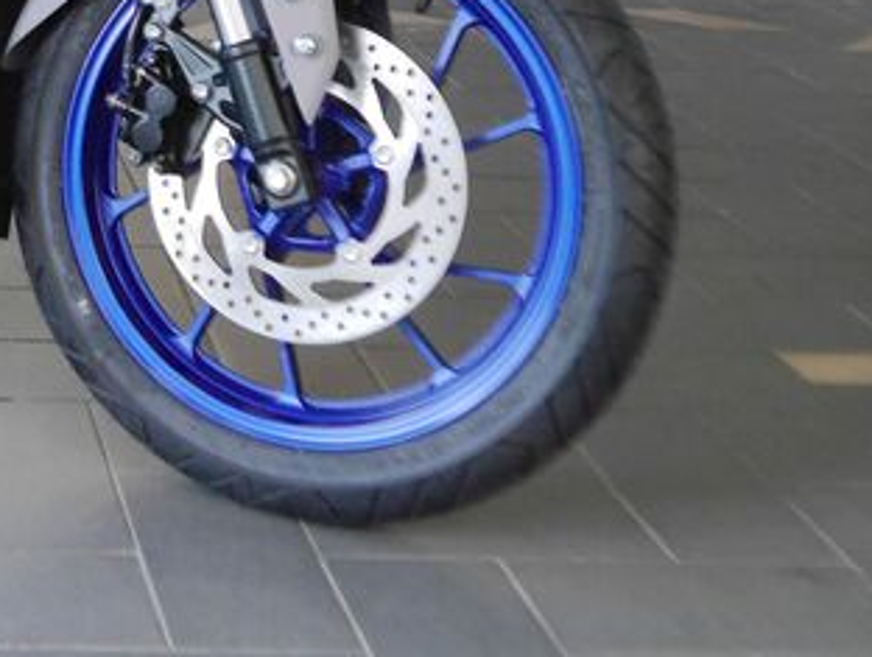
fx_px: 2069
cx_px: -193
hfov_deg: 21.9
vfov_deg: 17.0
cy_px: -180
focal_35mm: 82
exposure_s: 1/60
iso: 1250
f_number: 6.3
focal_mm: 16
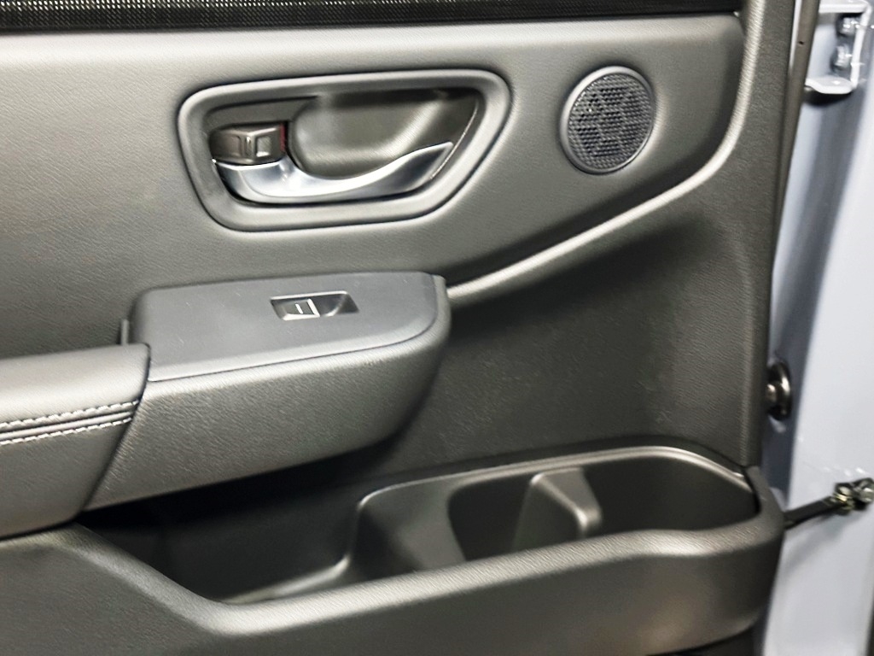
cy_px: 328
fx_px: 1212
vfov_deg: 30.3
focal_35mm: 48
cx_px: 437
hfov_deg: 39.7
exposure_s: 1/24
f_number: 1.78
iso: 640
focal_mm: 6.86
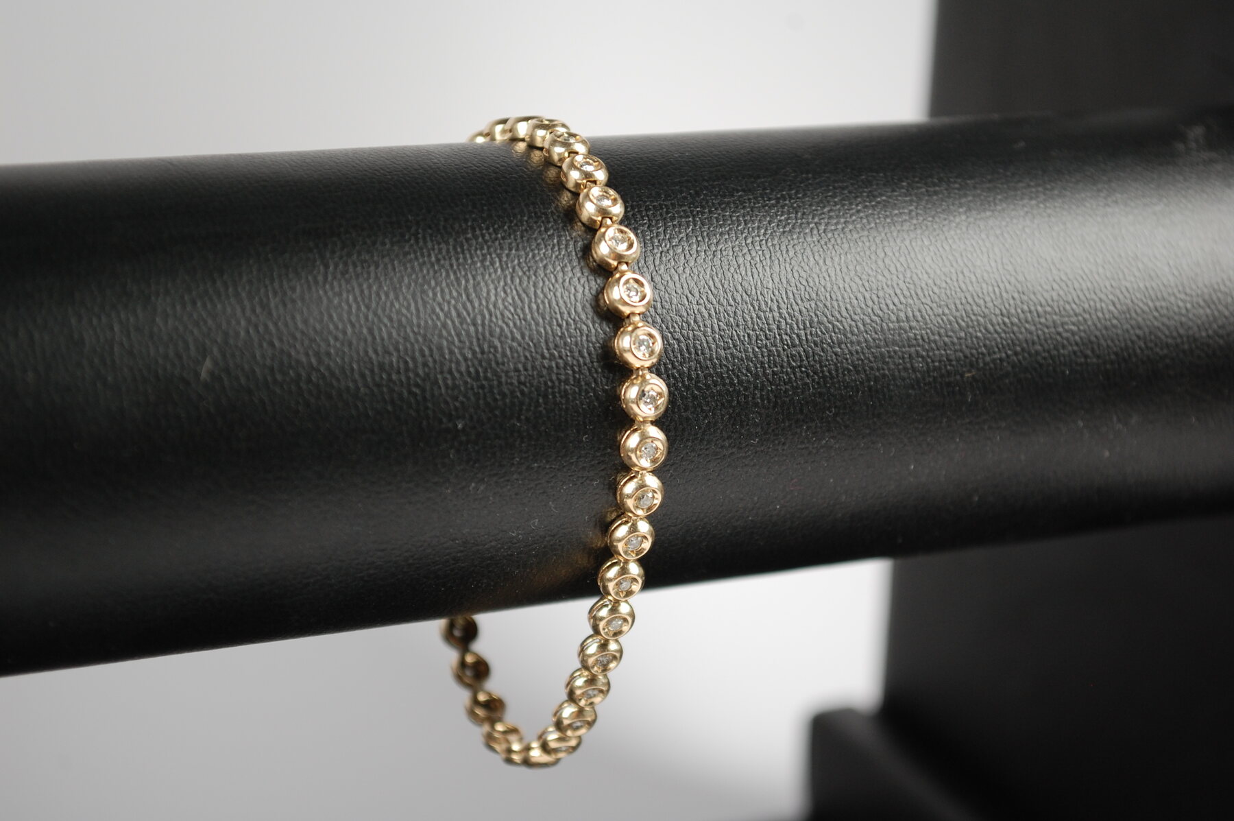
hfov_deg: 24.6
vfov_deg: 16.5
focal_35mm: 82
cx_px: 617
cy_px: 410
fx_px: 2826
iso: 320
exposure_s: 1/125
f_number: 5.6
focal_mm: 55
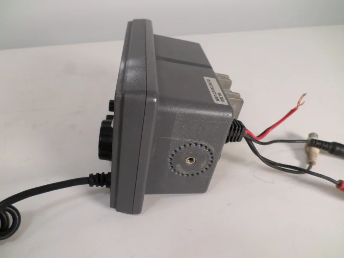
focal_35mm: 25
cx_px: 172
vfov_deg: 54.9
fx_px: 248
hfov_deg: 69.4
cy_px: 129
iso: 80
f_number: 2.5
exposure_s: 1/60
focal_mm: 4.5
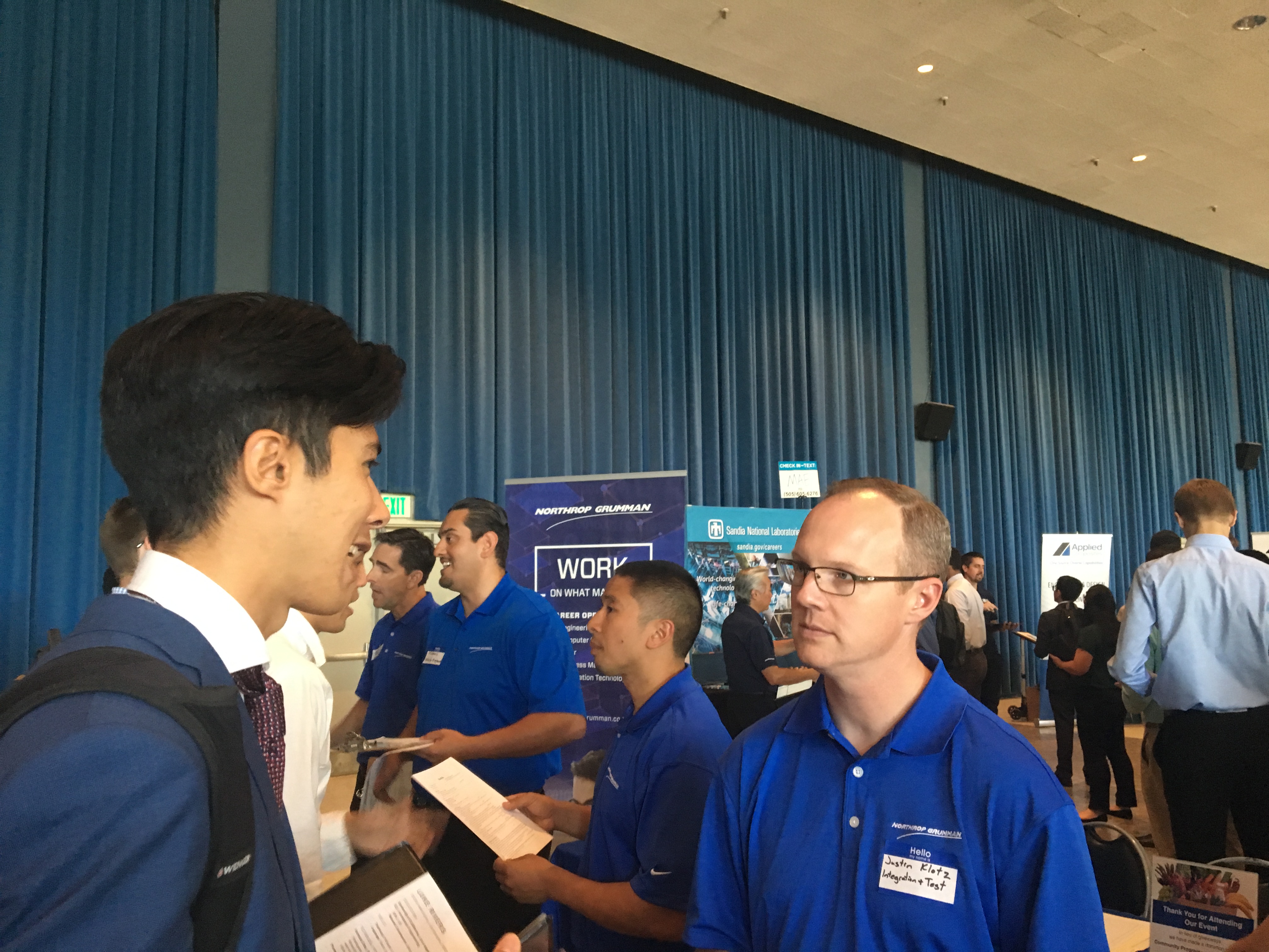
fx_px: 1063
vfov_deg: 48.2
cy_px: 476
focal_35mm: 29
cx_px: 634
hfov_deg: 61.7
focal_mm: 4.15
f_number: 2.2
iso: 200
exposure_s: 1/15
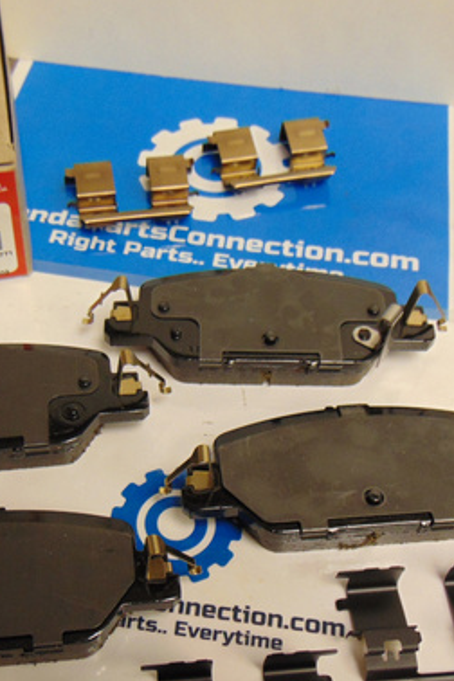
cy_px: 411
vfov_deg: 44.3
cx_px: 160
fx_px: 832
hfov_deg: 30.3
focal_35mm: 44
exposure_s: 1/30
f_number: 3
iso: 100
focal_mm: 4.5
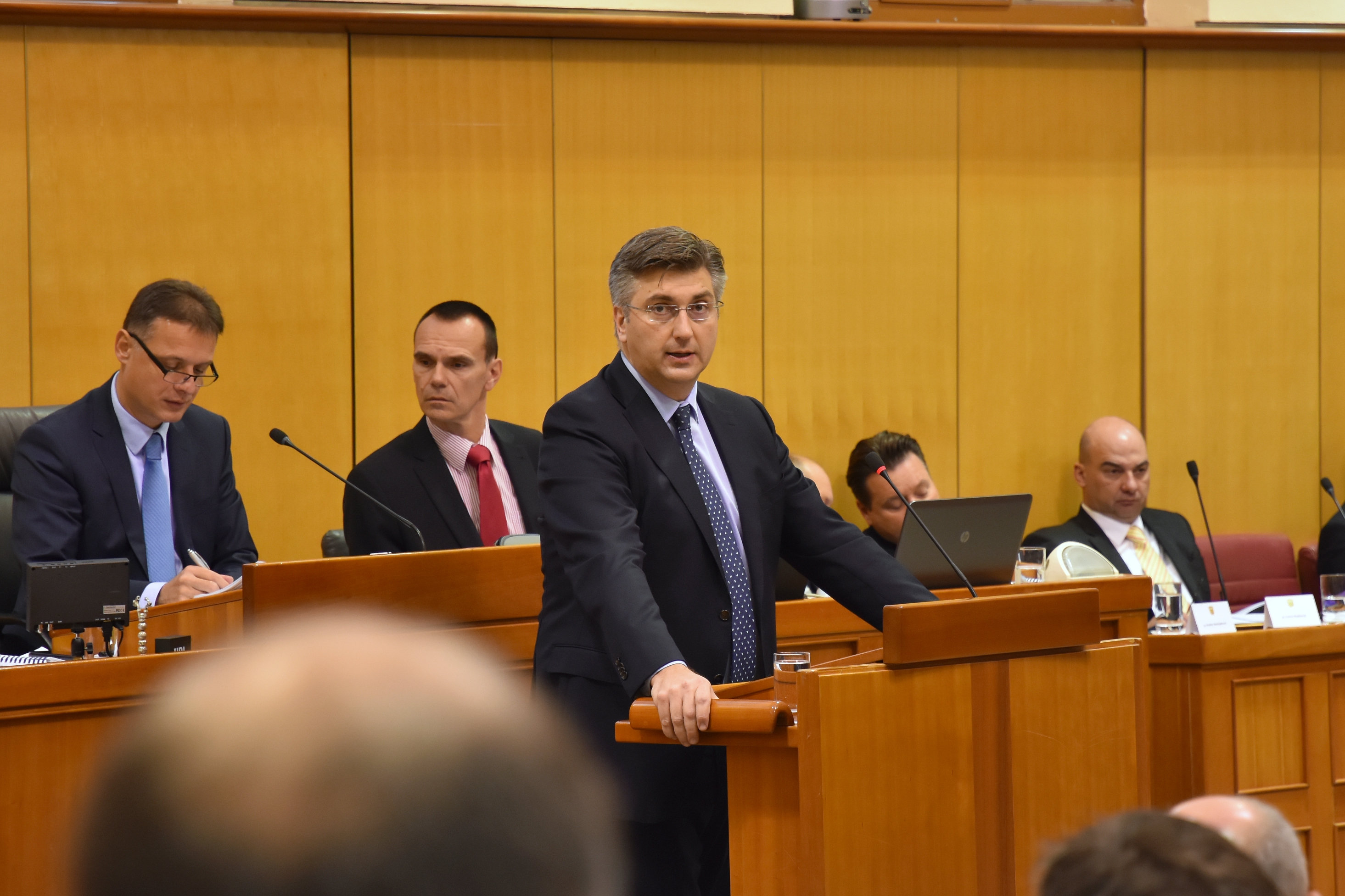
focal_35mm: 120
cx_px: 672
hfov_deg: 17.1
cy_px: 448
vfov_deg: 11.4
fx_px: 4483
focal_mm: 80
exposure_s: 1/60
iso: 800
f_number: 4
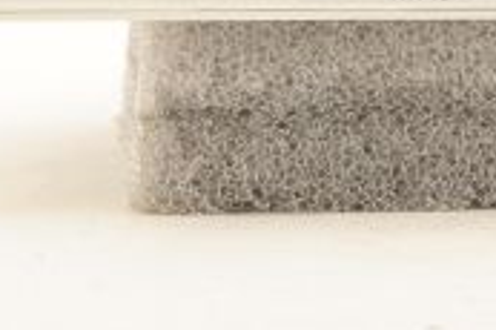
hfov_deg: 11.8
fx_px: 2381
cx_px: 510
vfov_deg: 7.7
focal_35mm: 173
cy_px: -208
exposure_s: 1/160
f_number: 11
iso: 1600
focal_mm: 50
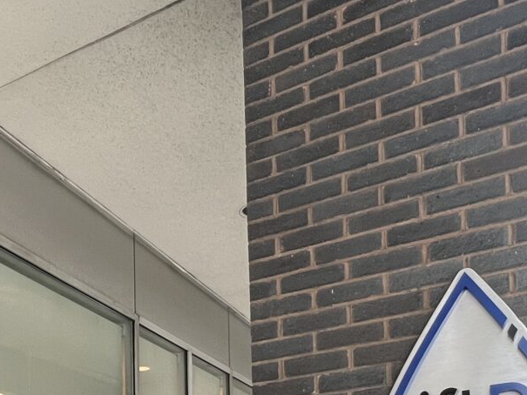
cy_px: 539
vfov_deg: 26.7
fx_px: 670
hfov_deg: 40.7
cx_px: 88
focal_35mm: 44
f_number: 1.8
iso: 200
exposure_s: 1/99
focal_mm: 1.57
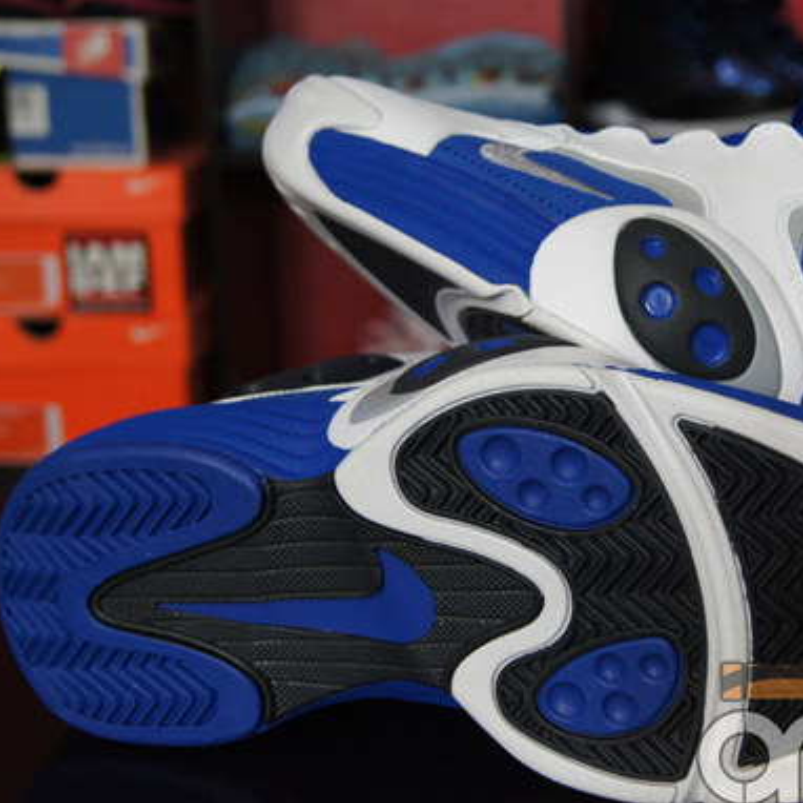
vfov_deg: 25.5
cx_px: 576
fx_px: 1775
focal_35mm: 68
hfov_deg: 25.3
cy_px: 403
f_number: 4.5
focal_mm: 35
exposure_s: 1/50
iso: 1600
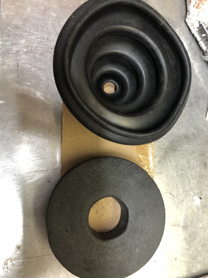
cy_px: 143
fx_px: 232
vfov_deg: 61.6
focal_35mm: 29
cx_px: 105
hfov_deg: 48.2
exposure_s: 1/15
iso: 50
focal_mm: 3.99
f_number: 1.8
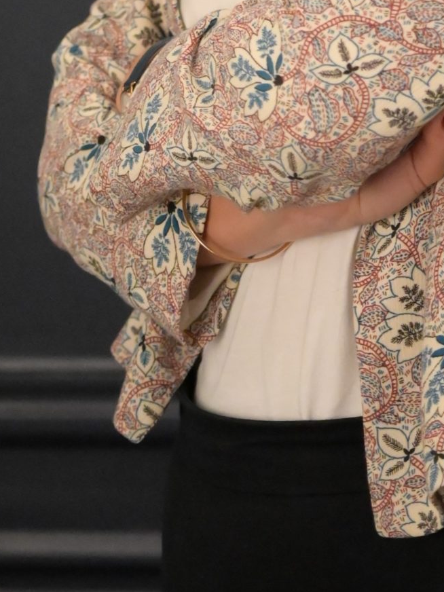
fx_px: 2411
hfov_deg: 10.5
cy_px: -79
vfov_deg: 13.7
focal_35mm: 141
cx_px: 395
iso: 11400
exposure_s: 1/2000
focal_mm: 50
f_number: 3
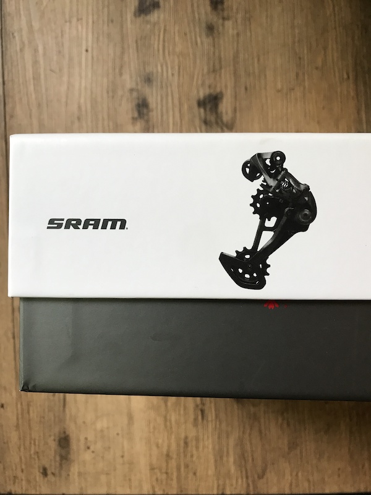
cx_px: 186
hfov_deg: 49.7
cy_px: 248
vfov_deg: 63.4
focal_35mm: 28
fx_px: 400
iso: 25
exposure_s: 1/40
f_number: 1.8
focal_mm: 3.99
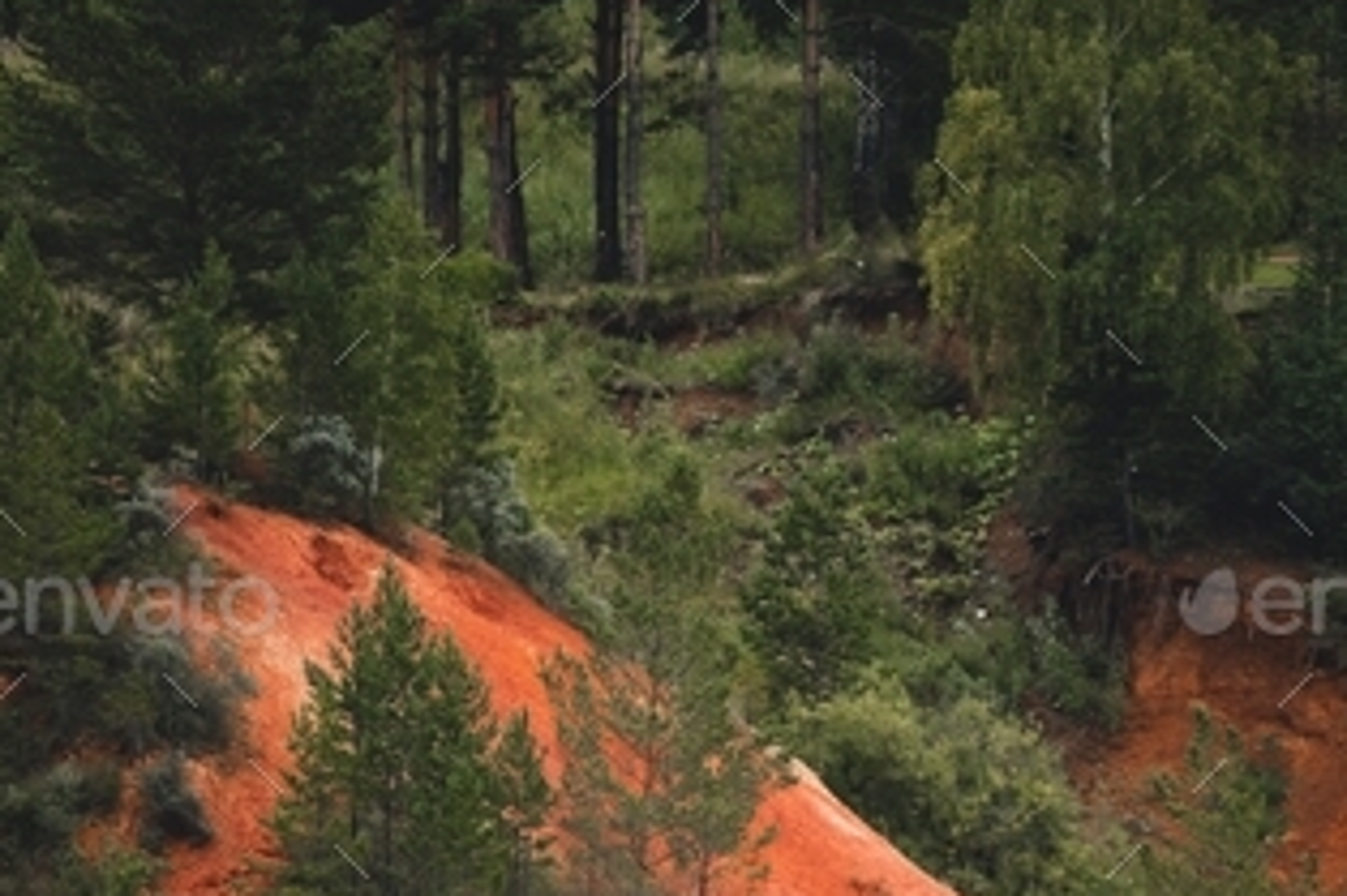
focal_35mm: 376
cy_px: 804
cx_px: 716
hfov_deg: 5.5
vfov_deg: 3.6
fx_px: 14061
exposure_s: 1/400
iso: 400
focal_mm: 200
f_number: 2.8
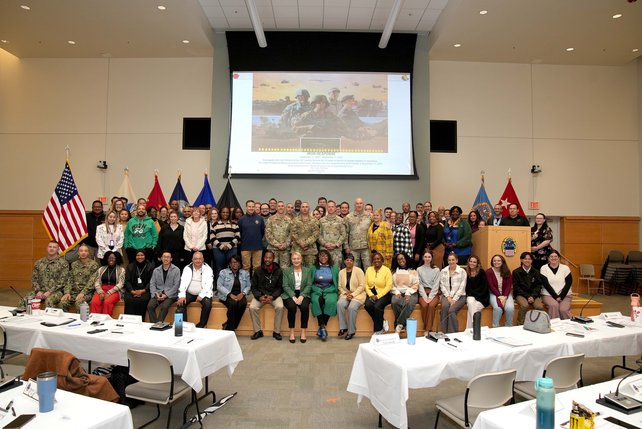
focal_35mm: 25
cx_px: 321
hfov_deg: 71.5
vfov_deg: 51.3
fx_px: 446
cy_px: 214
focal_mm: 25
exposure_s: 1/60
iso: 800
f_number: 5
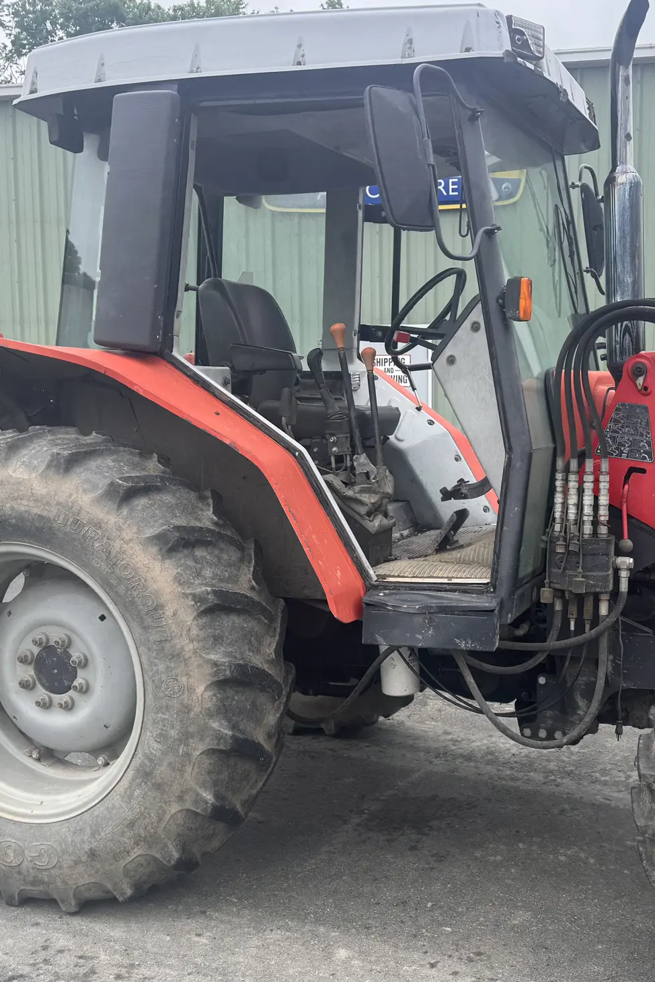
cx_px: 440
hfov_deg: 32.3
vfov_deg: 47.4
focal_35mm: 41
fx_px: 1119
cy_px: 528
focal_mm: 6.76
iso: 80
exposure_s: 1/1172
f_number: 1.78
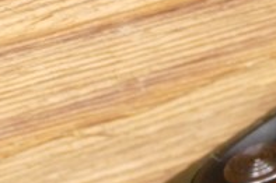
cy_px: 158
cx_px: 628
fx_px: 2834
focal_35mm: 370
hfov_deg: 5.4
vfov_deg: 3.7
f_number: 3.7
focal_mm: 27.56
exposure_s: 1/50
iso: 1600
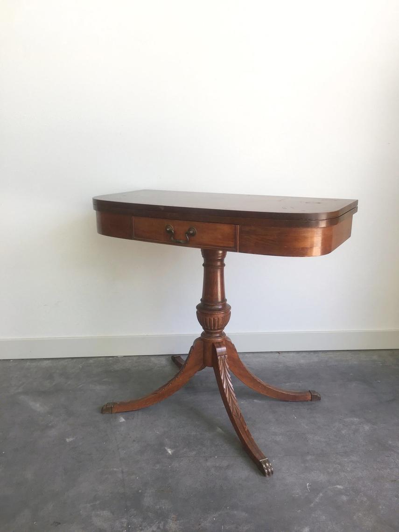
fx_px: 446
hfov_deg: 48.2
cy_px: 266
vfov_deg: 61.7
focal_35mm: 29
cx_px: 200
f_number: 2.2
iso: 25
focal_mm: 4.15
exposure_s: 1/60
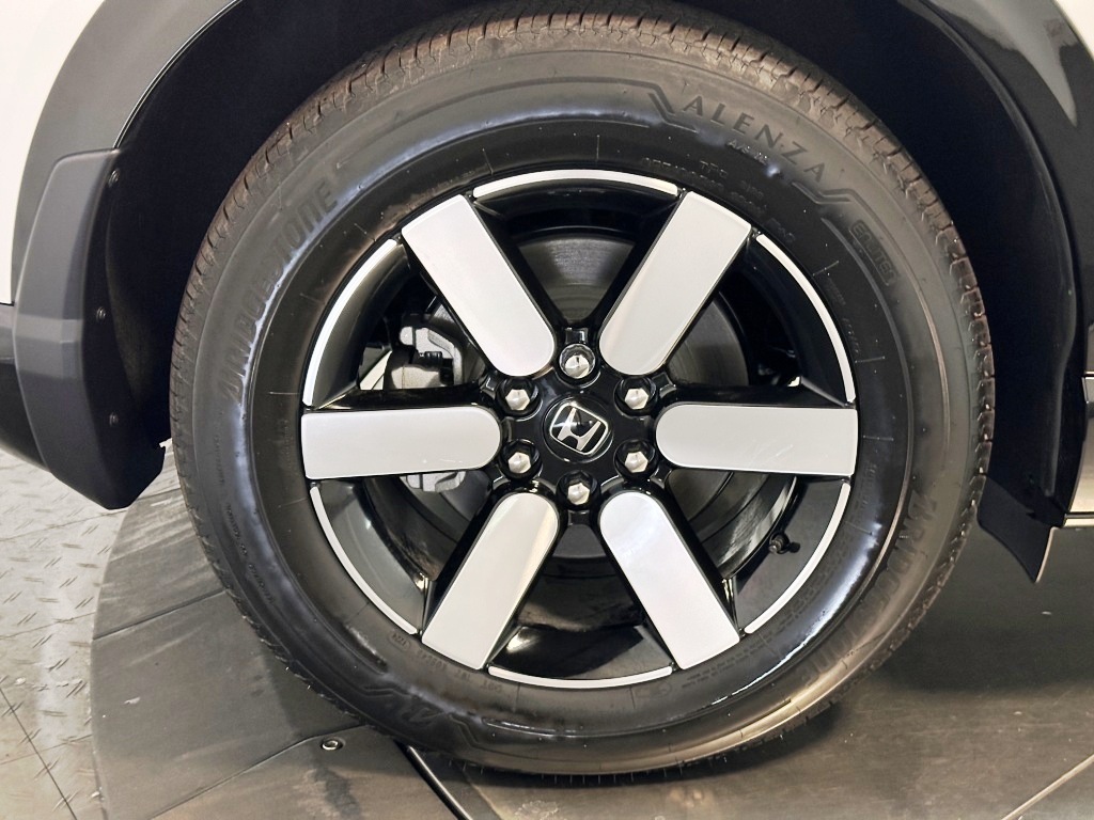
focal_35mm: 48
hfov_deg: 39.7
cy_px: 410
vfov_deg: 30.3
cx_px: 547
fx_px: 1517
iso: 500
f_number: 1.78
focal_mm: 6.86
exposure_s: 1/30
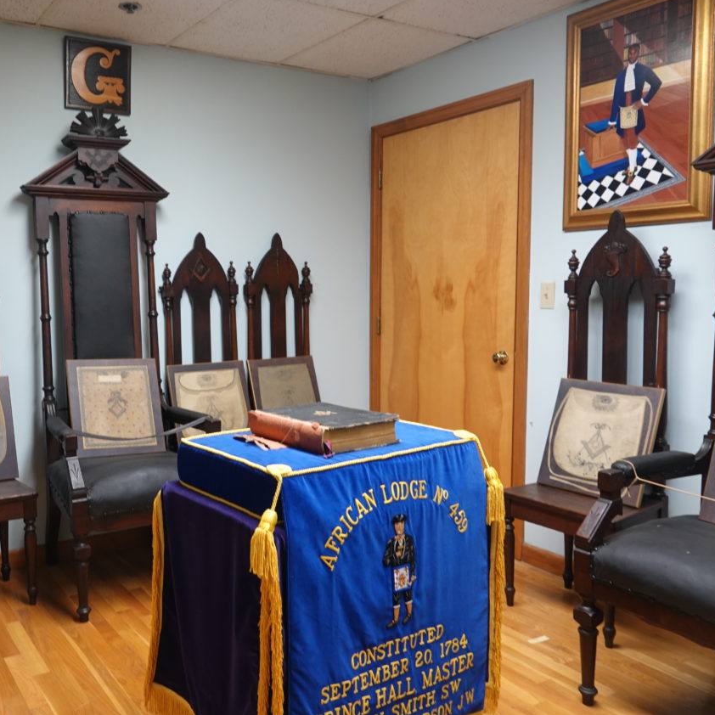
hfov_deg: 51.4
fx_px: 724
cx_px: 229
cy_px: 353
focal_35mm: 31
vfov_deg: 52.5
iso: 320
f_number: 2.4
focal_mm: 8.8
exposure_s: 1/30
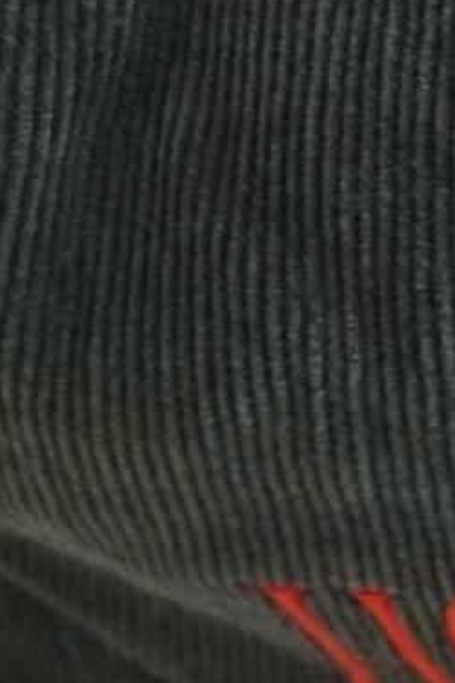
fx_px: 5725
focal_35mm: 302
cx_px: 824
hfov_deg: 4.5
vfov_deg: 6.7
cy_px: -412
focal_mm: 63
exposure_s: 1/320
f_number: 5.6
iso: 2500
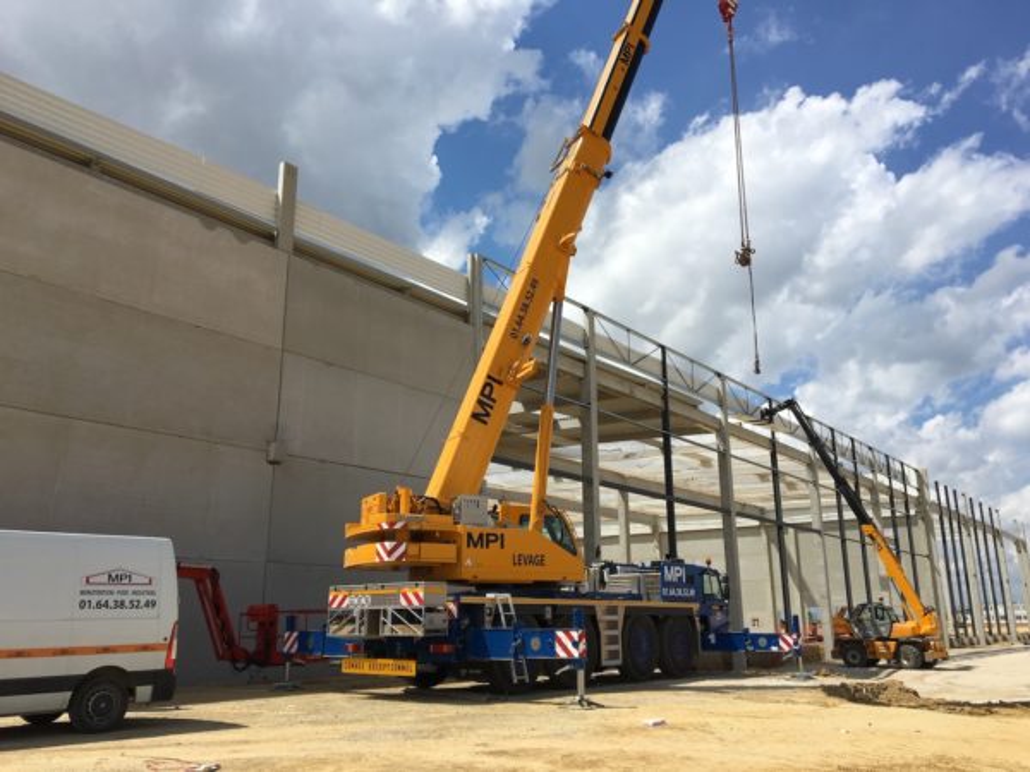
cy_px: 386
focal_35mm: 29
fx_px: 863
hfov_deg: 61.7
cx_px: 515
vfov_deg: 48.2
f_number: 2.2
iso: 25
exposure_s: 1/2653
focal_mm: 4.15
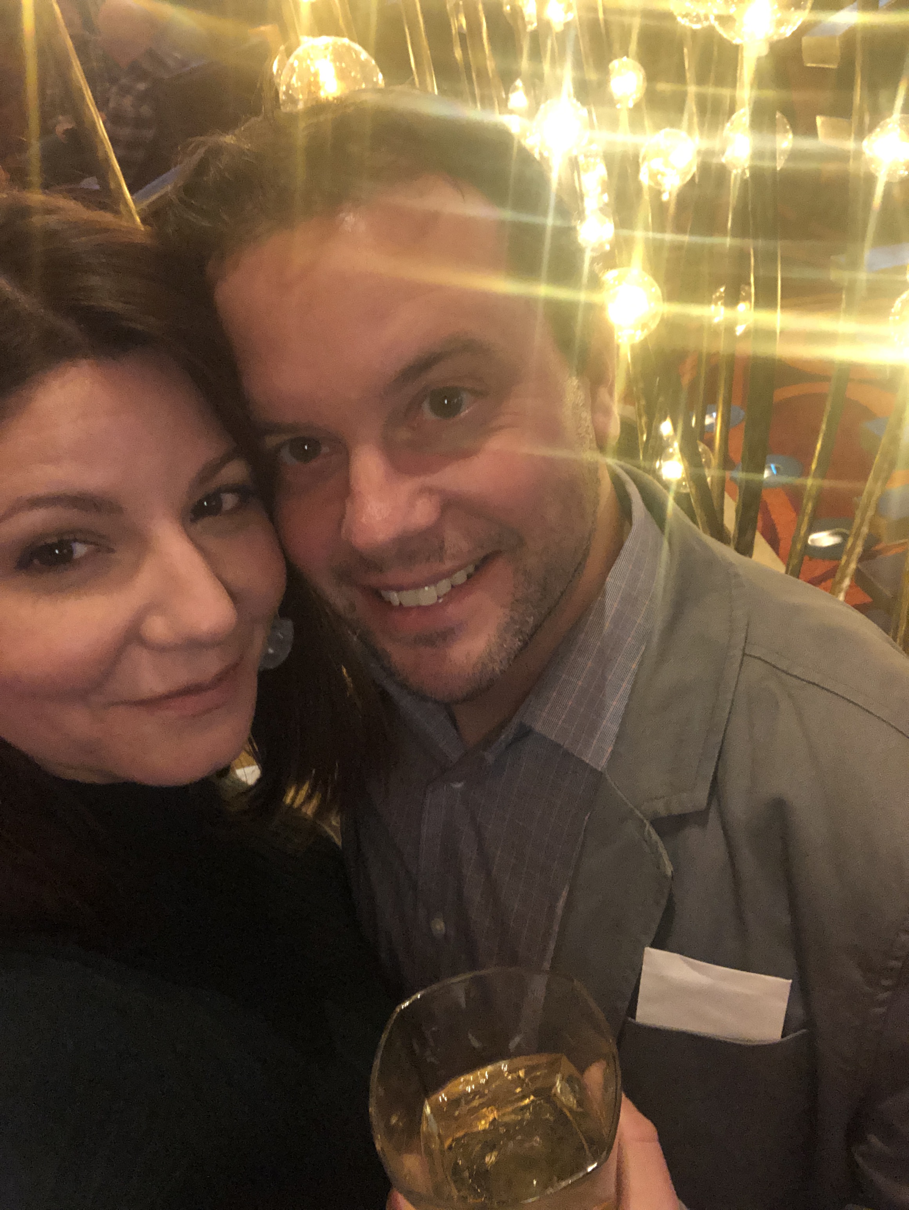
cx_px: 454
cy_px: 605
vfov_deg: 56.8
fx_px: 1119
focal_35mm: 32
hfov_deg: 44.2
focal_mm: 2.87
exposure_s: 1/30
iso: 320
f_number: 2.2
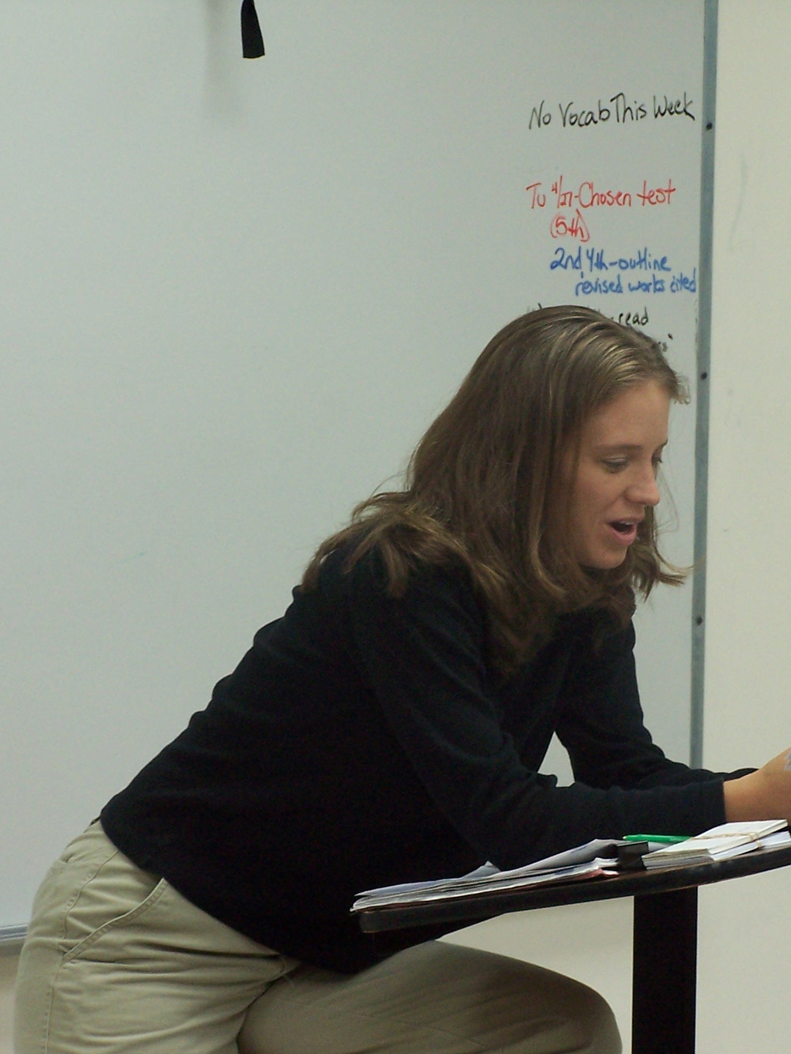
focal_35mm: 186
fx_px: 5668
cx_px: 475
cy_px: 526
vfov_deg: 10.6
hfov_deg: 8.0
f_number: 3.2
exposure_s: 1/45
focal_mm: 23.1
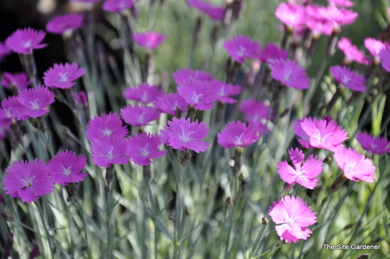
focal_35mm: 158
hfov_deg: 13.1
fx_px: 1705
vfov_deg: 8.7
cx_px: 195
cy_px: 130
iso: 200
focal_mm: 105
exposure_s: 1/160
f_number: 6.3
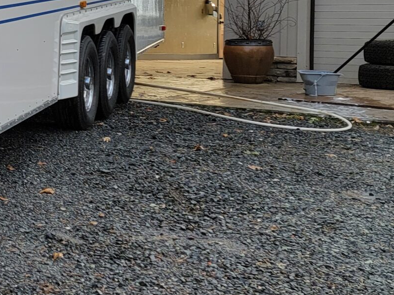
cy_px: 20
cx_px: -235
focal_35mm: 77
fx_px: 876
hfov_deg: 20.7
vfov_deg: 18.7
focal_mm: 6.7
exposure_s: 1/119
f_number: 1.8
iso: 20
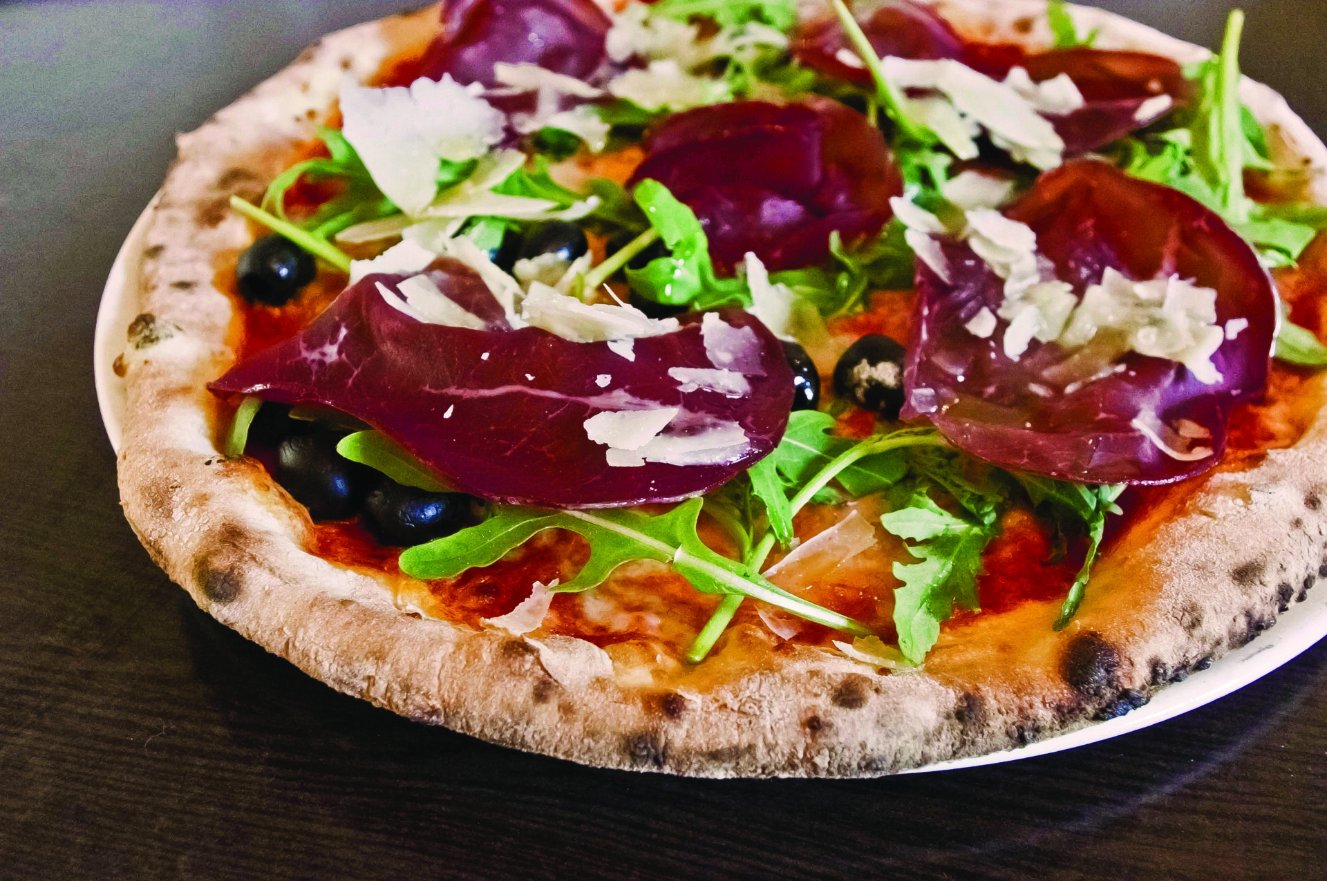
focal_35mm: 34
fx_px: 1252
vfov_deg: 38.8
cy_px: 440
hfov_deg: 55.9
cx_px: 664
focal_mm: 23.13
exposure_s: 1/25
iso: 3200
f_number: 5.6
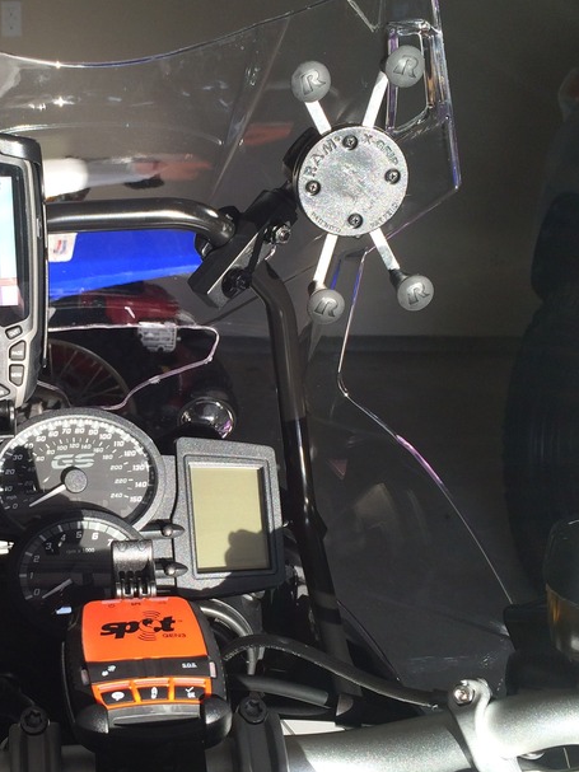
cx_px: 102
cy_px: 404
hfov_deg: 27.9
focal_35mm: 51
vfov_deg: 37.5
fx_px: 1138
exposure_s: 1/354
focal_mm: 4.15
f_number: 2.2
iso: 32
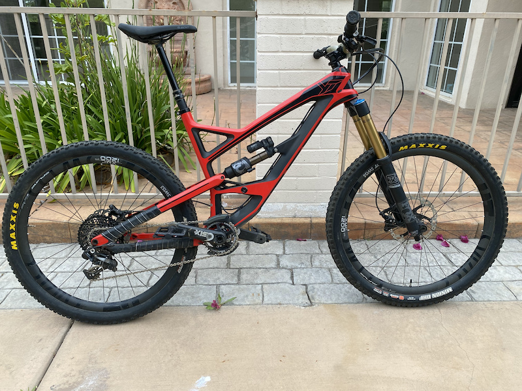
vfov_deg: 53.1
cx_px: 261
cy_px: 196
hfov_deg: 67.3
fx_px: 392
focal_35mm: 26
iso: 32
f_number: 1.8
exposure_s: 1/335
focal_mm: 4.25
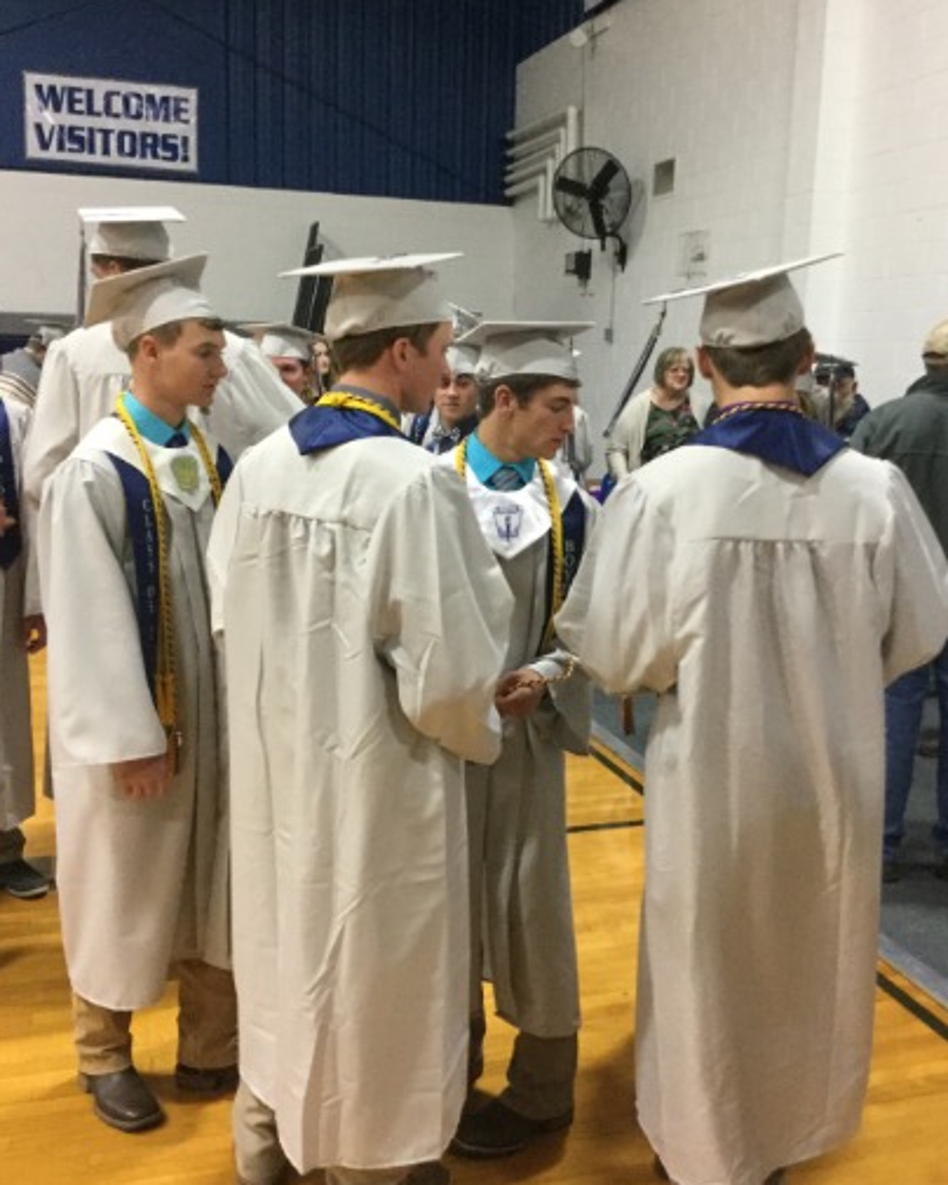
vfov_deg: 50.3
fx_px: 1263
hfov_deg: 41.1
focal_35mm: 36
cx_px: 501
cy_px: 584
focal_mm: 3.3
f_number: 2.4
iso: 160
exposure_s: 1/30
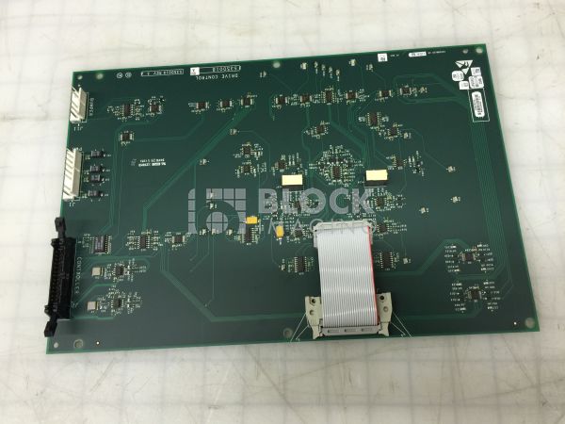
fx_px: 473
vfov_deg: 48.2
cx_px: 282
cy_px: 212
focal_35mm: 29
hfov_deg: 61.7
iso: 32
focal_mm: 4.15
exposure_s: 1/15
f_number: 2.2
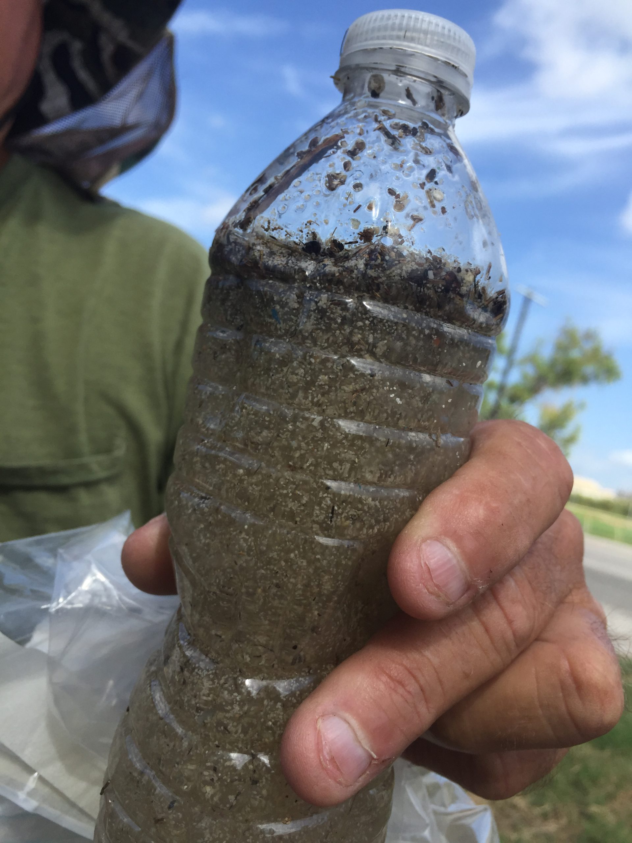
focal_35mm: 29
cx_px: 316
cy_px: 422
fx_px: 706
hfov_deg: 48.2
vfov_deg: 61.7
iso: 32
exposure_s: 1/1236
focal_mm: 4.15
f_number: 2.2
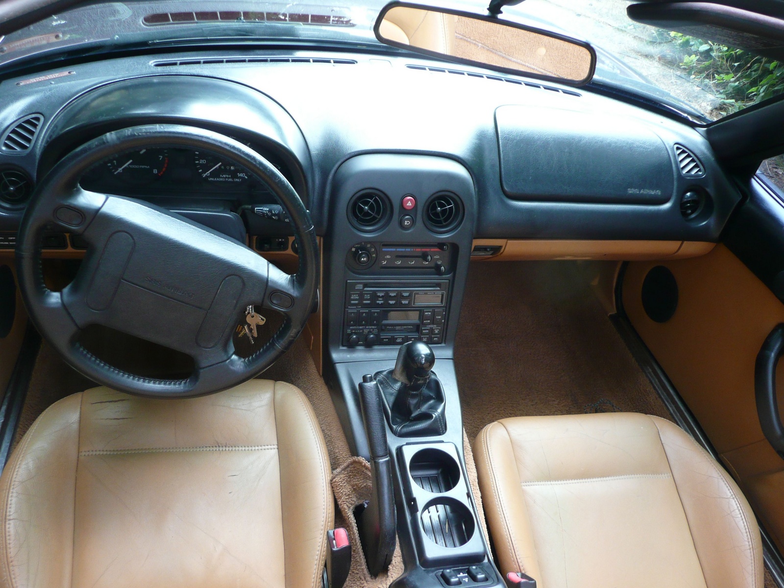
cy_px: 294
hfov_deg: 63.4
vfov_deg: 49.7
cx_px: 392
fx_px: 634
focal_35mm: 28
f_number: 3.3
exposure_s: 1/30
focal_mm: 4.6
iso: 160
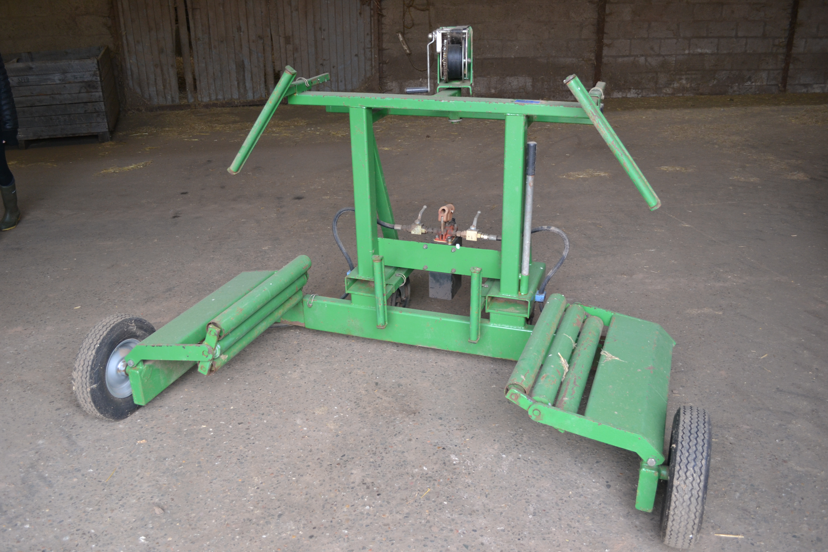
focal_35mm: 30
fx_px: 690
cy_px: 276
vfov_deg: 43.6
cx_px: 414
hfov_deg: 61.9
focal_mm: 20
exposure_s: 1/60
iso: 400
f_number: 4.5
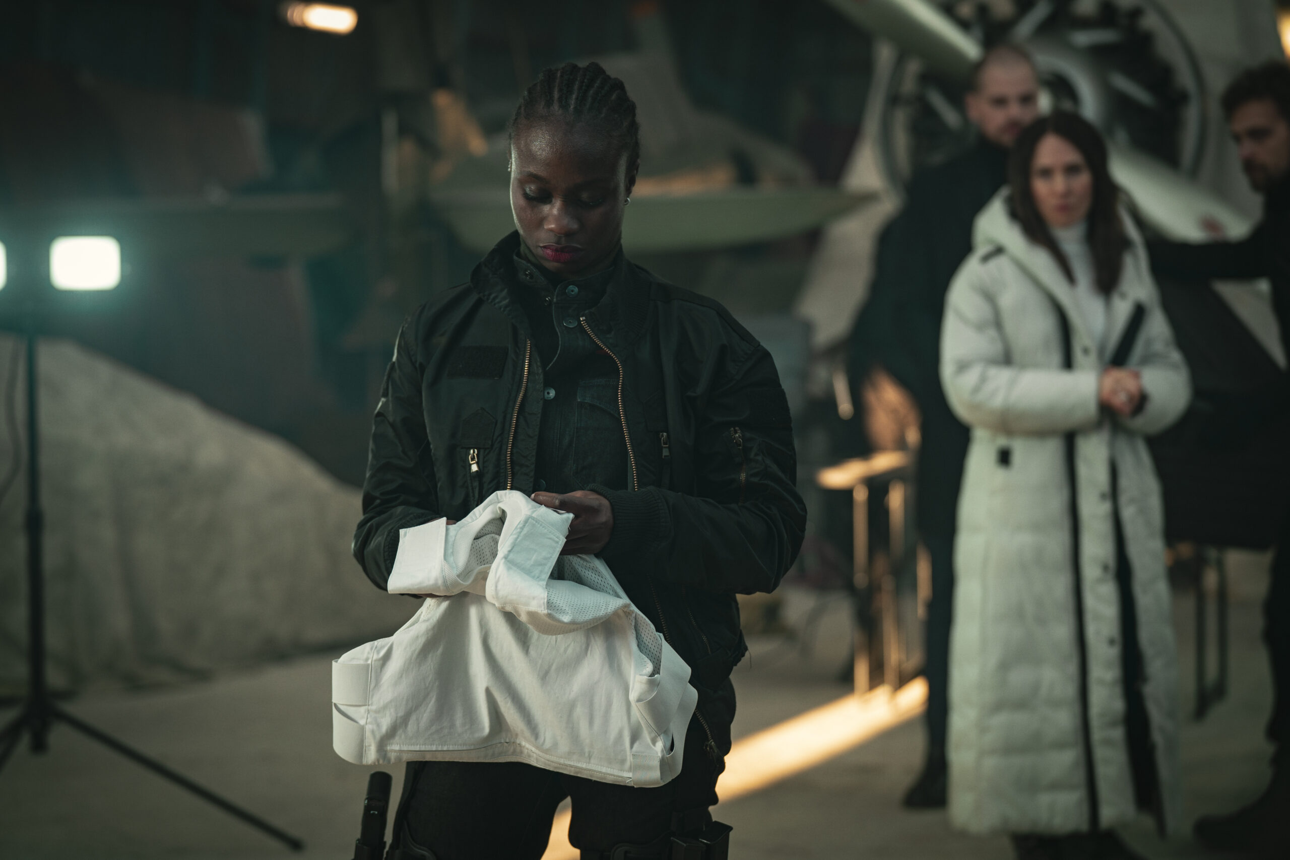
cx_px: 645
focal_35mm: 96
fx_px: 3440
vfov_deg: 14.3
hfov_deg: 21.2
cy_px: 430
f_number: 3.2
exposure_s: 1/100
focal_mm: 96
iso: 200
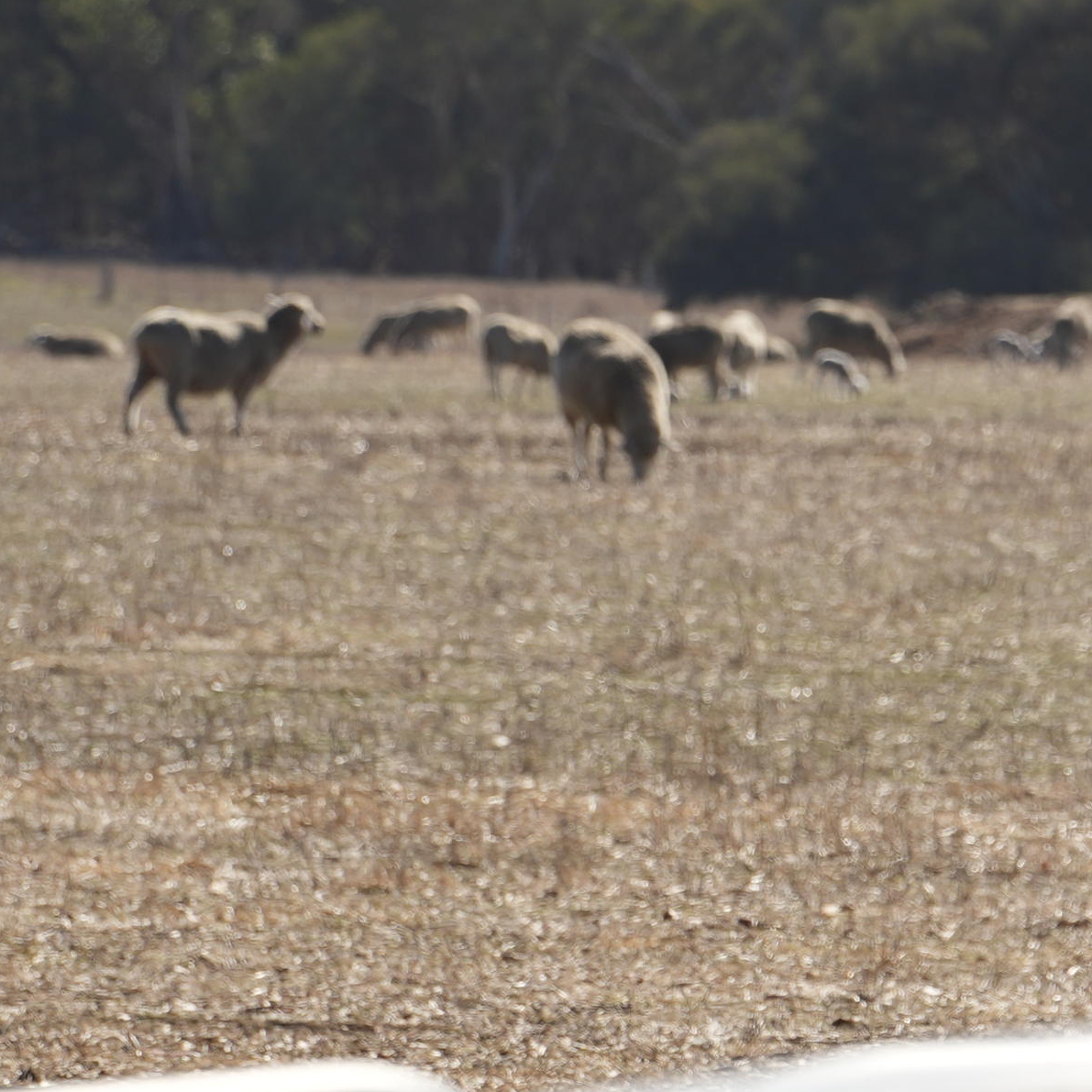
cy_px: 1297
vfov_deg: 3.3
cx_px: 1651
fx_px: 19094
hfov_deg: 3.3
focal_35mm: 535
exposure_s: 1/320
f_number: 5.6
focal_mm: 150
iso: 100
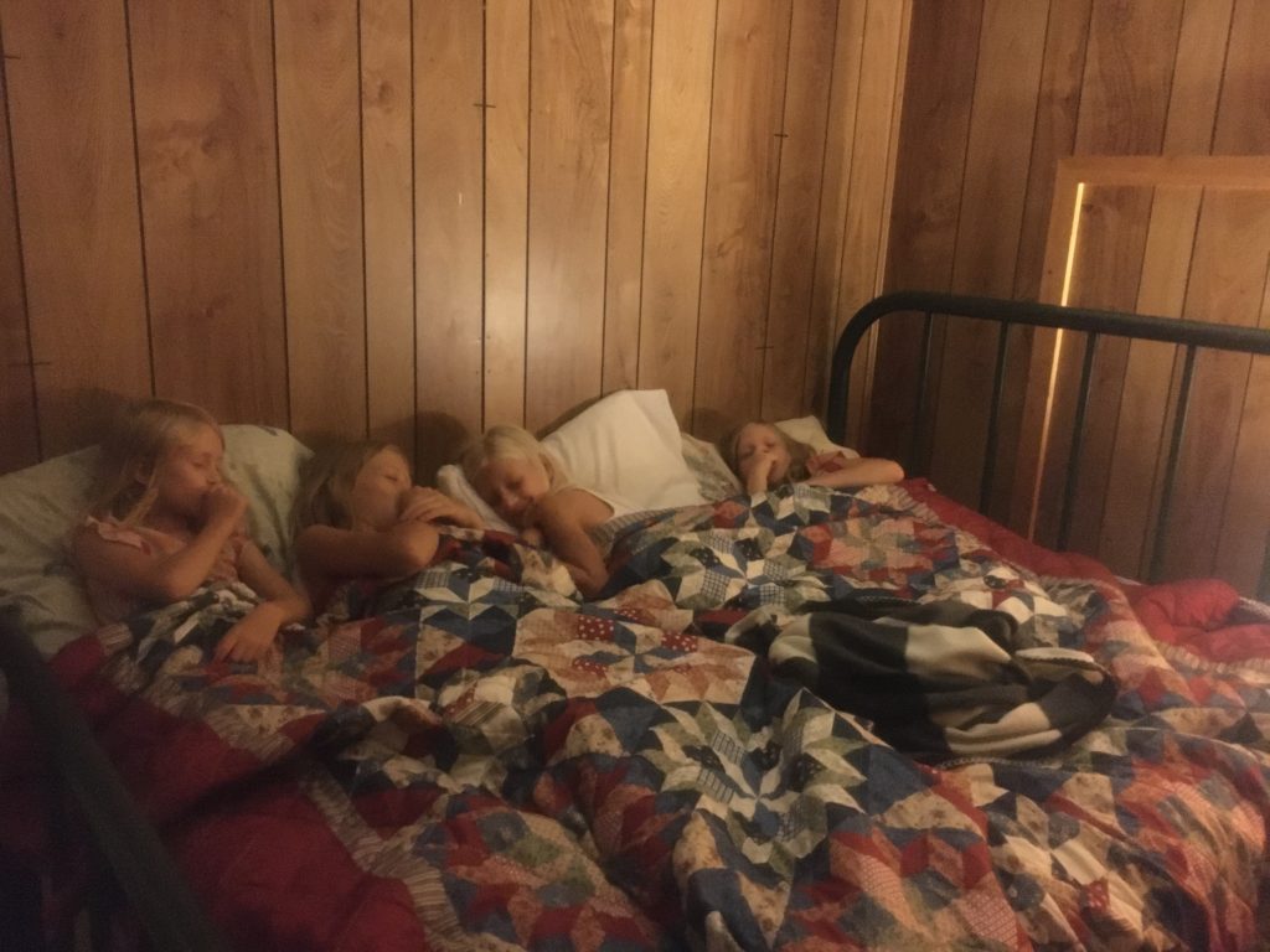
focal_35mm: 29
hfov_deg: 61.7
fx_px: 1064
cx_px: 635
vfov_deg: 48.2
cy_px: 476
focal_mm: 4.15
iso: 1250
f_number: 2.2
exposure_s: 1/15
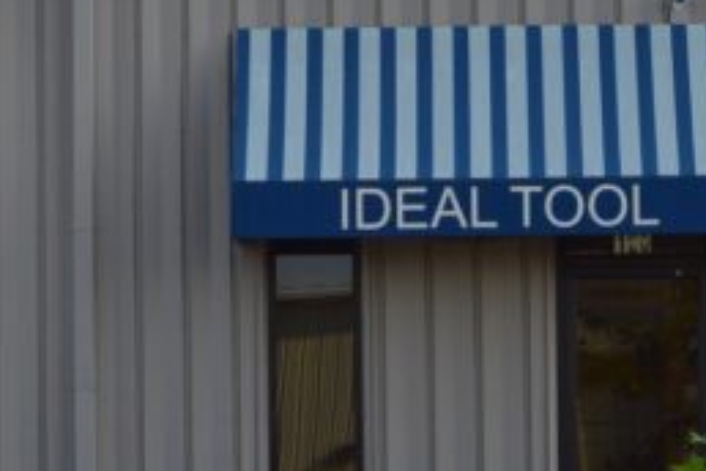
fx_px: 5011
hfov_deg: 8.0
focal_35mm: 256
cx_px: 545
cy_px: 175
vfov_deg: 5.4
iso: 400
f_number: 10
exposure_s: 1/320
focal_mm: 55
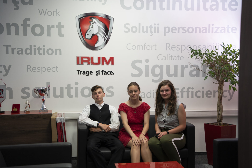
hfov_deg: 40.3
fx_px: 343
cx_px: 126
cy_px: 84
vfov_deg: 27.5
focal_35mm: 49
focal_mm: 49
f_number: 3.5
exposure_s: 1/40
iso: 500
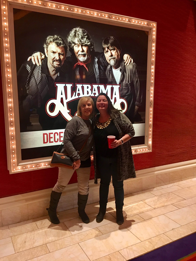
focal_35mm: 29
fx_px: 219
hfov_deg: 48.2
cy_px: 130
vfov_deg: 61.7
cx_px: 98
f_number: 2.2
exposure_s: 1/30
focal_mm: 4.15
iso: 125
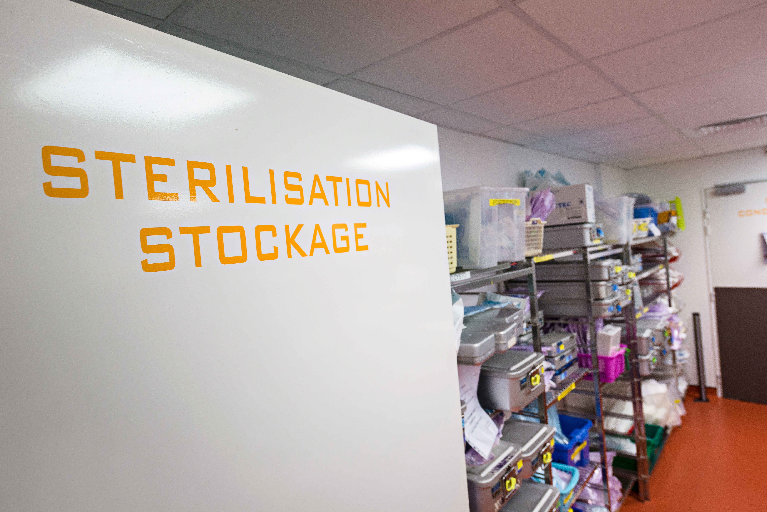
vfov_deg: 57.3
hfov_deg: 78.6
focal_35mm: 22
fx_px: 469
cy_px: 256
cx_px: 384
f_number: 5.6
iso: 640
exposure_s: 1/50
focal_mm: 22
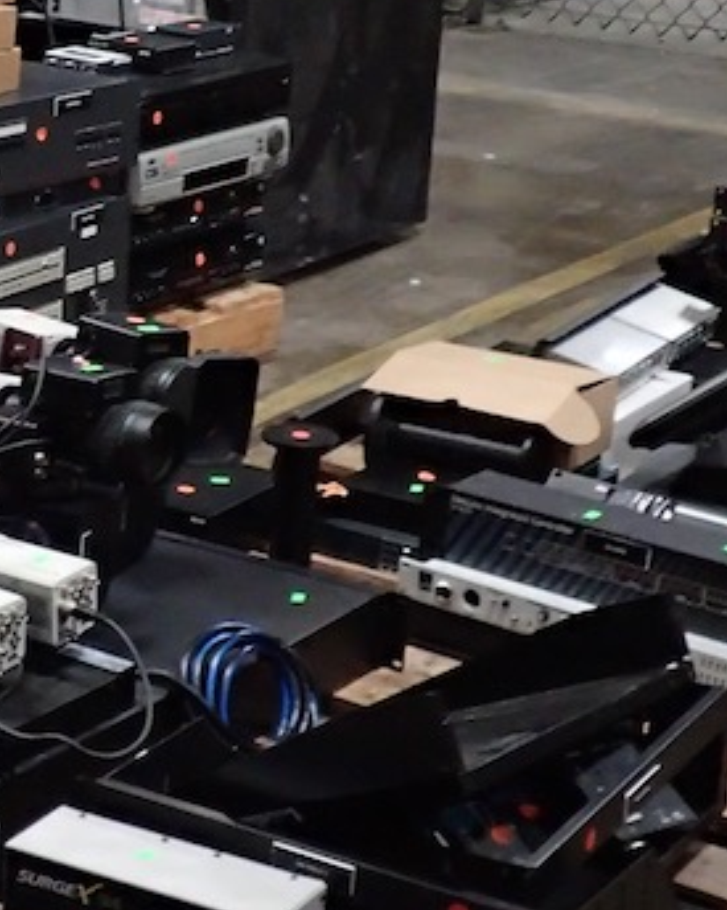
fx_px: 2933
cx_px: -354
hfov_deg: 13.3
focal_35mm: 109
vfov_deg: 17.6
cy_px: 468
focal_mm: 5.5
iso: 500
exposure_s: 1/30
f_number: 2.3
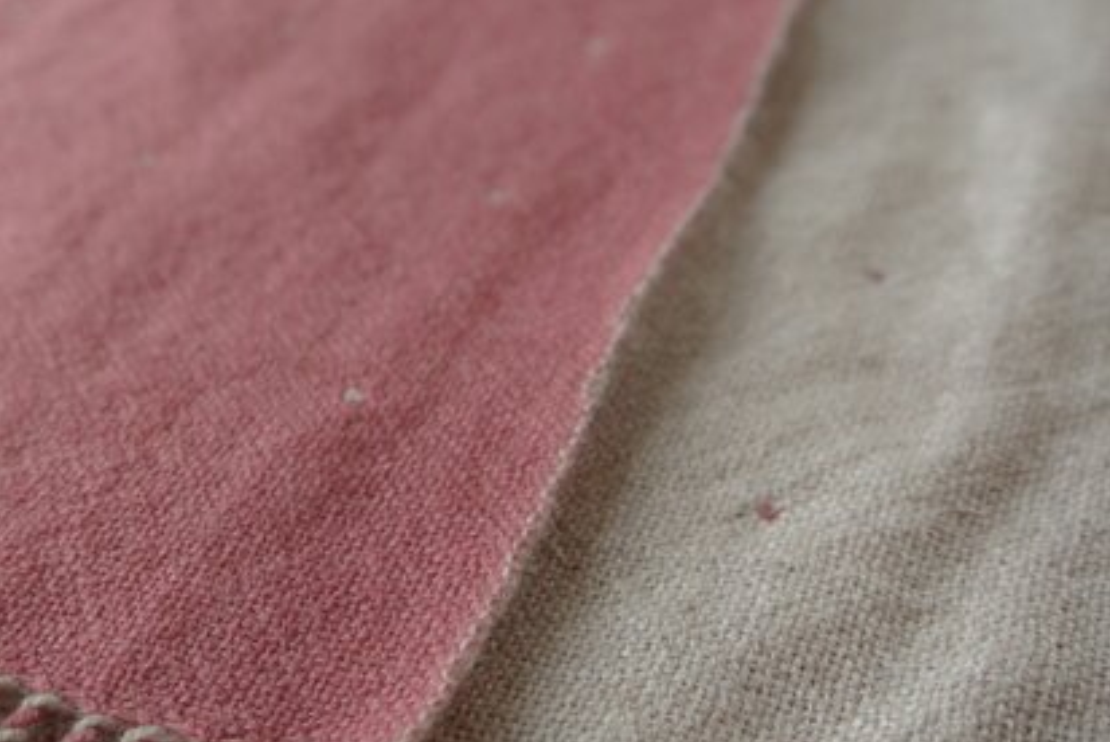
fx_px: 1913
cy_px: 484
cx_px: 298
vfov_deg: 21.9
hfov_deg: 31.9
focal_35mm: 62
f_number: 4.2
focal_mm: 15.1
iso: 280
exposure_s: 1/125
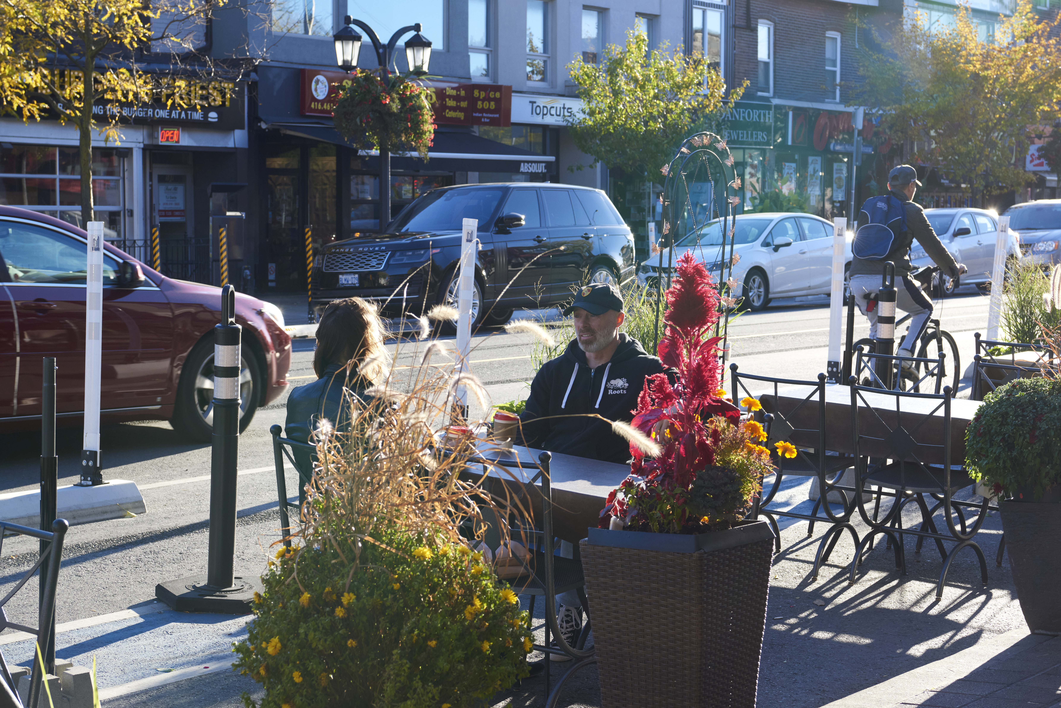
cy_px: 354
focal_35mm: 70
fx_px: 2064
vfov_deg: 19.5
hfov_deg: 28.8
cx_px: 530
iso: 800
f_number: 10
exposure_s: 1/320
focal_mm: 70
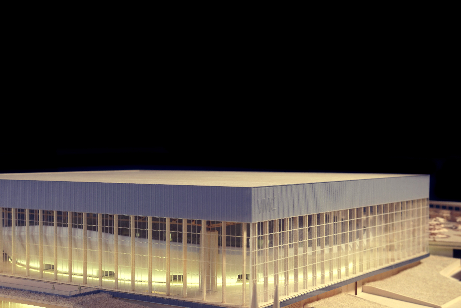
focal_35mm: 62
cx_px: 151
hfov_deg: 32.1
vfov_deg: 21.8
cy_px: 213
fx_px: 794
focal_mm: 38
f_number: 6.3
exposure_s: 1/8
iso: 100
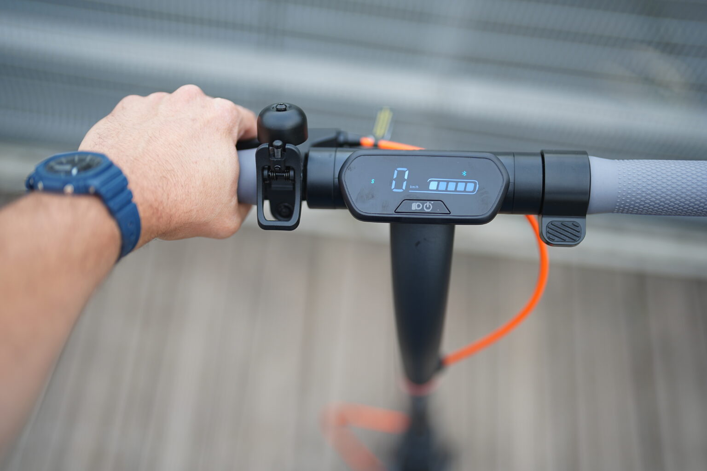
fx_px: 982
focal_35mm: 50
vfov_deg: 27.0
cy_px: 236
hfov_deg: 39.6
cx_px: 354
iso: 100
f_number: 1.2
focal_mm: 50
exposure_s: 1/125
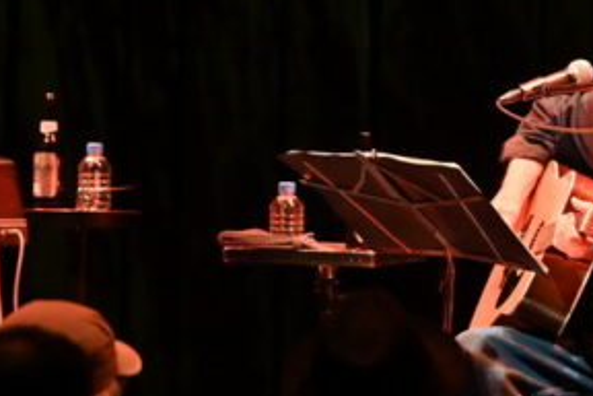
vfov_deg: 4.9
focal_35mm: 280
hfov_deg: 7.4
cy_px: 145
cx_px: 175
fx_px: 4612
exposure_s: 1/250
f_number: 3.2
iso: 2500
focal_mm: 105
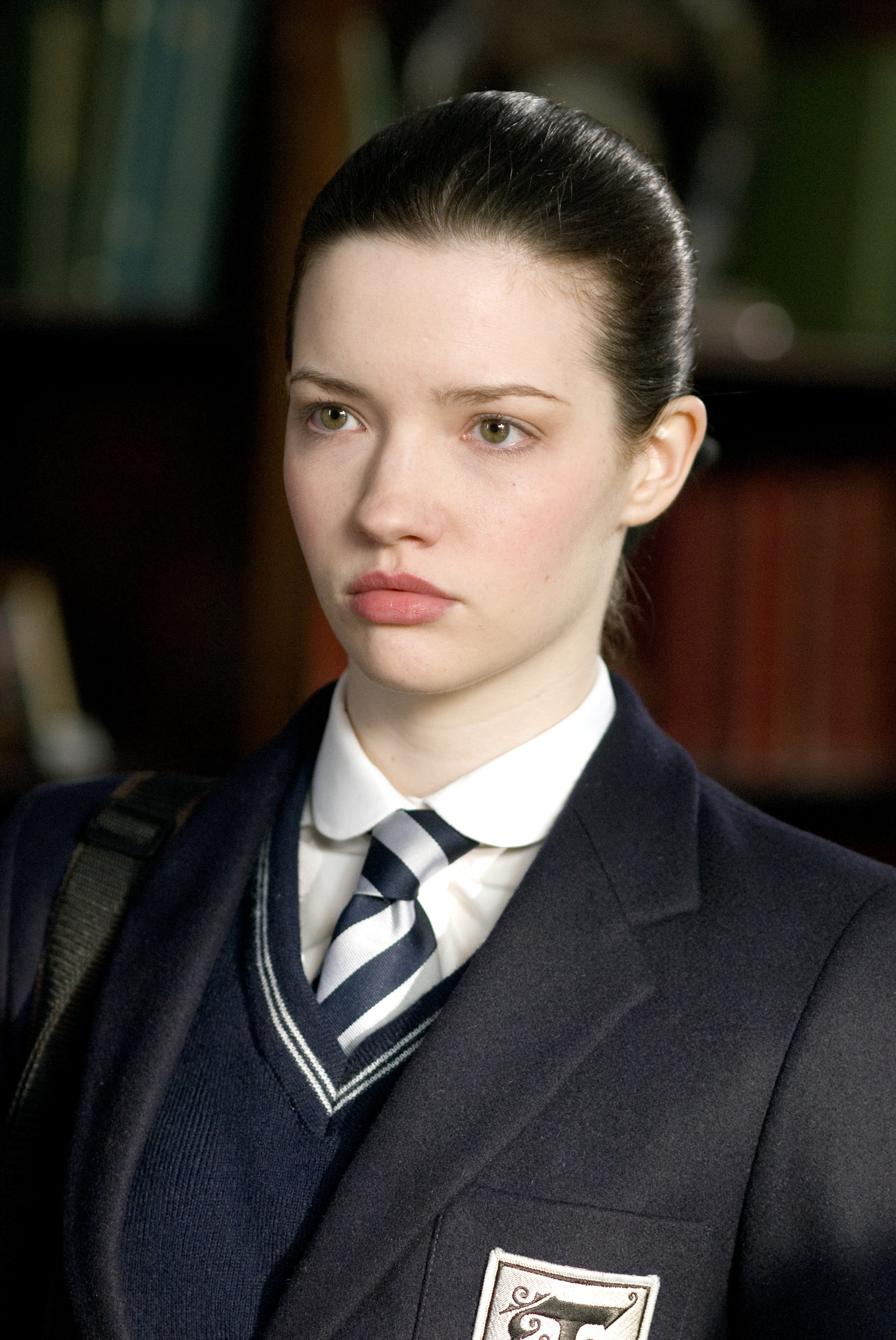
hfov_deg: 6.8
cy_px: 670
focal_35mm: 202
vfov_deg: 10.1
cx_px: 448
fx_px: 7542
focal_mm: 135
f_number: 2.8
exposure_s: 1/160
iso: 320
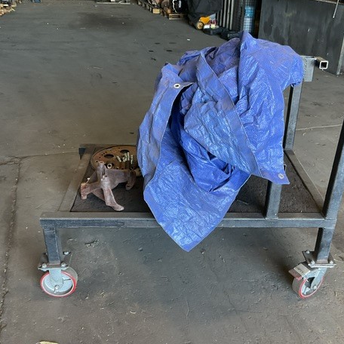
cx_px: 199
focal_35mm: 36
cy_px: 167
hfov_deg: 45.9
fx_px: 405
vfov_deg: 46.0
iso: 100
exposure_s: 1/50
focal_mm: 3
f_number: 1.8
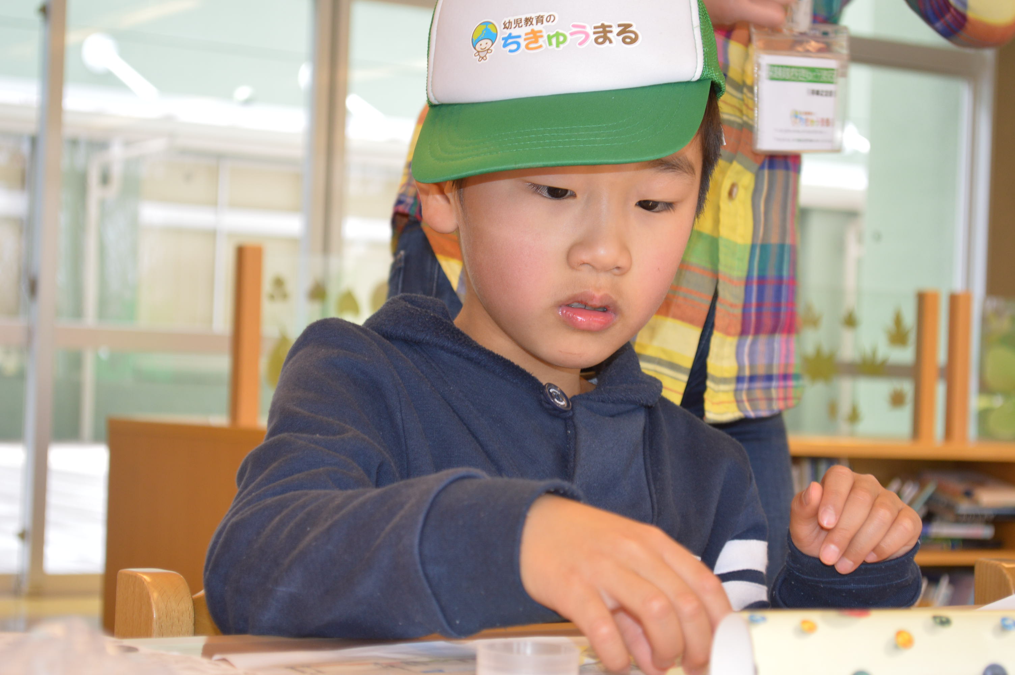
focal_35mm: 82
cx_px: 508
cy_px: 338
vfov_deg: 16.5
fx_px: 2324
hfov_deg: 24.6
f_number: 5.6
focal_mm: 55
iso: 450
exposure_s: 1/60
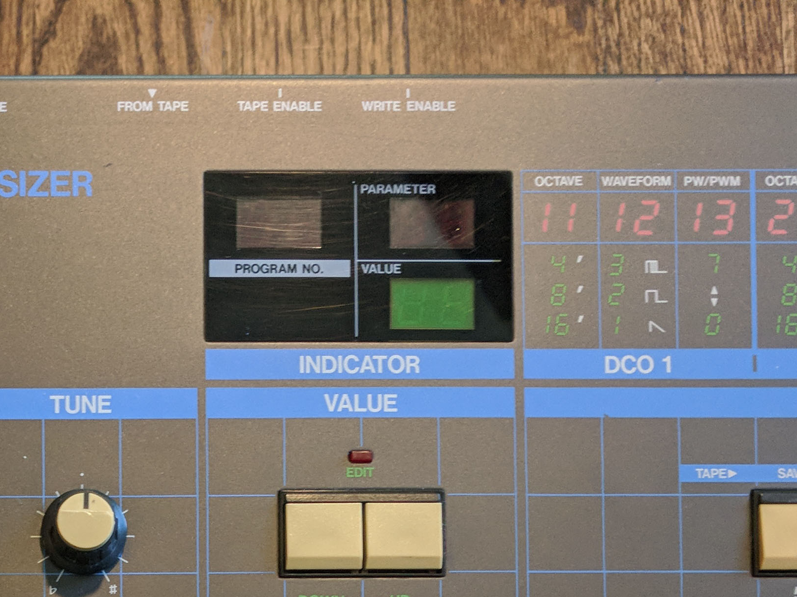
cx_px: 66
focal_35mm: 65
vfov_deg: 20.8
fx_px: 1496
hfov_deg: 28.6
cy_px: 745
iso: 490
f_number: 2
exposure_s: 1/60
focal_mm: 4.67
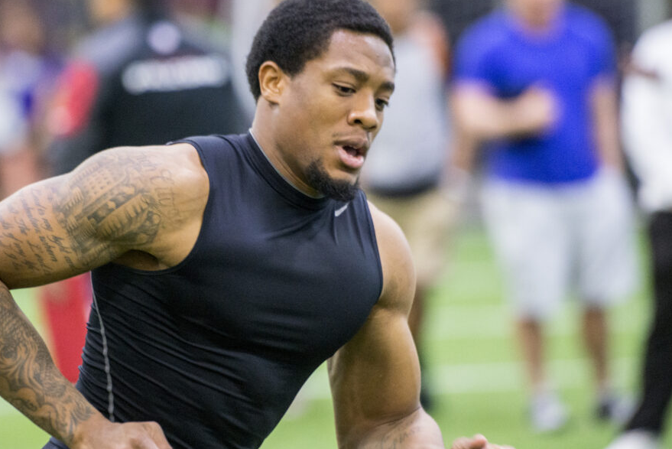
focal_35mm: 239
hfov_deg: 8.6
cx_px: 278
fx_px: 4463
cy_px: 260
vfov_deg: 5.8
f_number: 2.8
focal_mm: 175
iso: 3200
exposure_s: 1/500
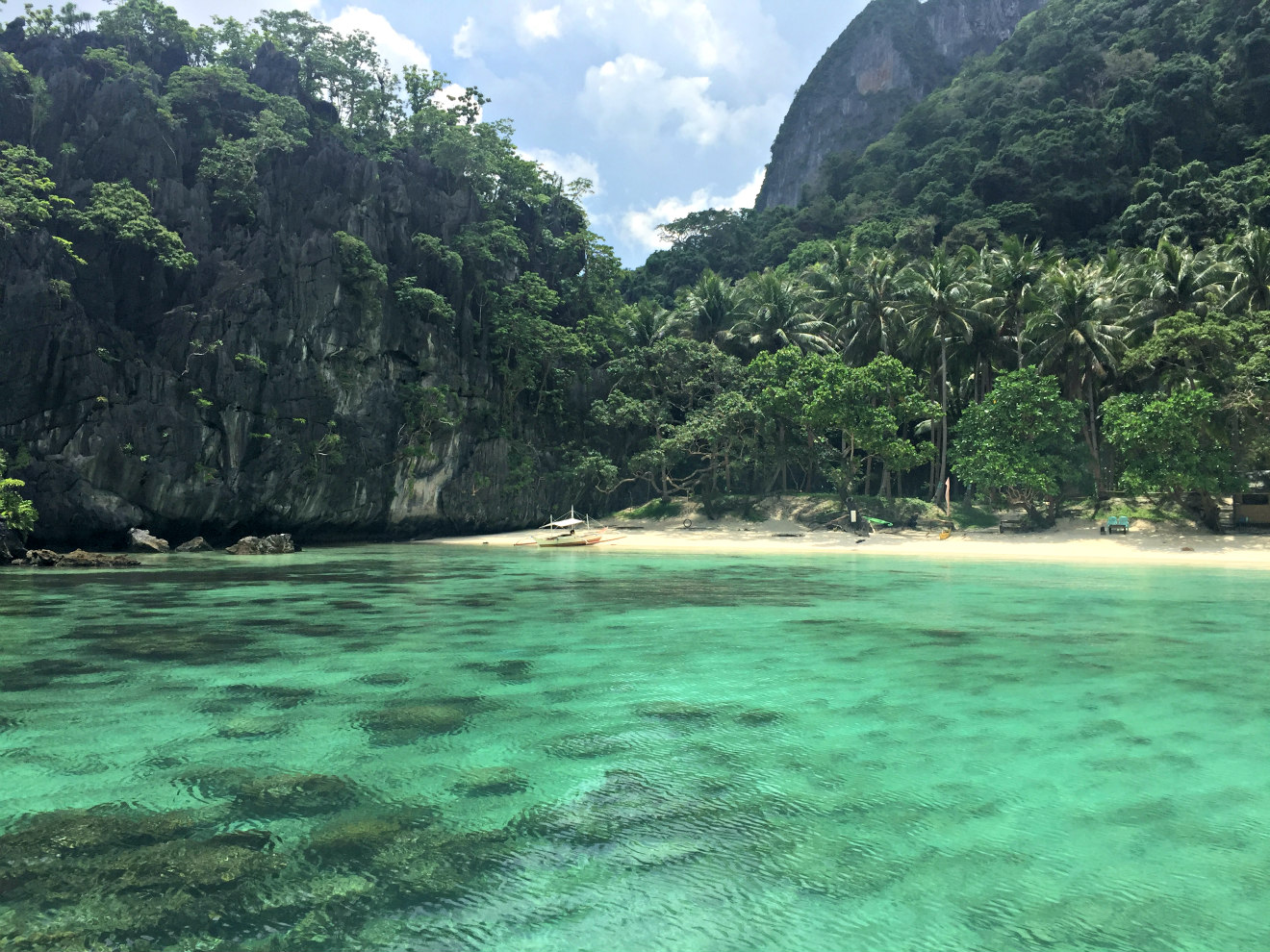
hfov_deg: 61.7
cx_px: 635
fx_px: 1064
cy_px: 476
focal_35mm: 29
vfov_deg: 48.2
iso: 32
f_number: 2.2
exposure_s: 1/1980
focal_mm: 4.15
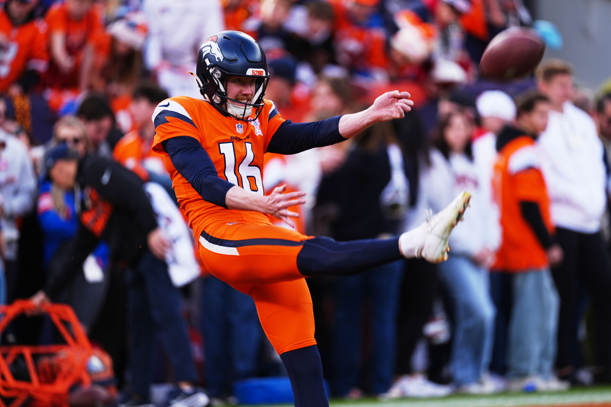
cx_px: 306
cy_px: 204
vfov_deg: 2.3
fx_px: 10182
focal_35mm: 600
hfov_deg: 3.4
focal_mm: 600
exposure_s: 1/640
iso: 200
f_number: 4
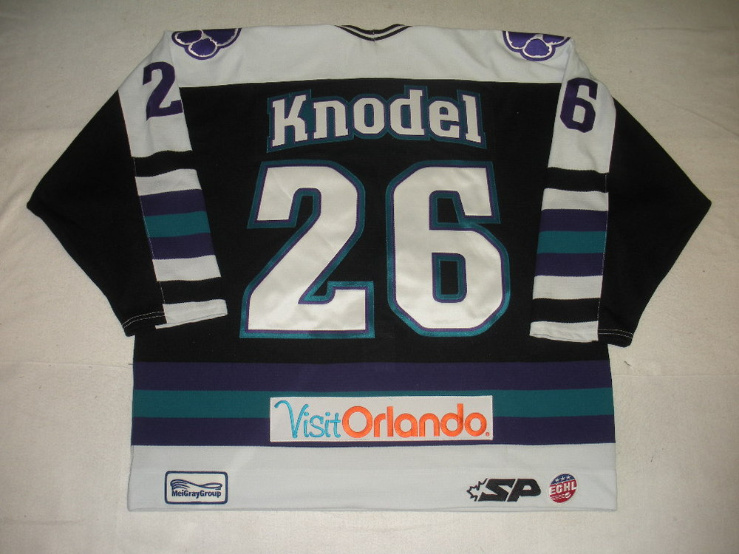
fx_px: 769
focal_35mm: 36
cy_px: 277
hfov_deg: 51.4
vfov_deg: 39.7
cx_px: 370
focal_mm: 6.3
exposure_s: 1/58.8
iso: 78
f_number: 3.5
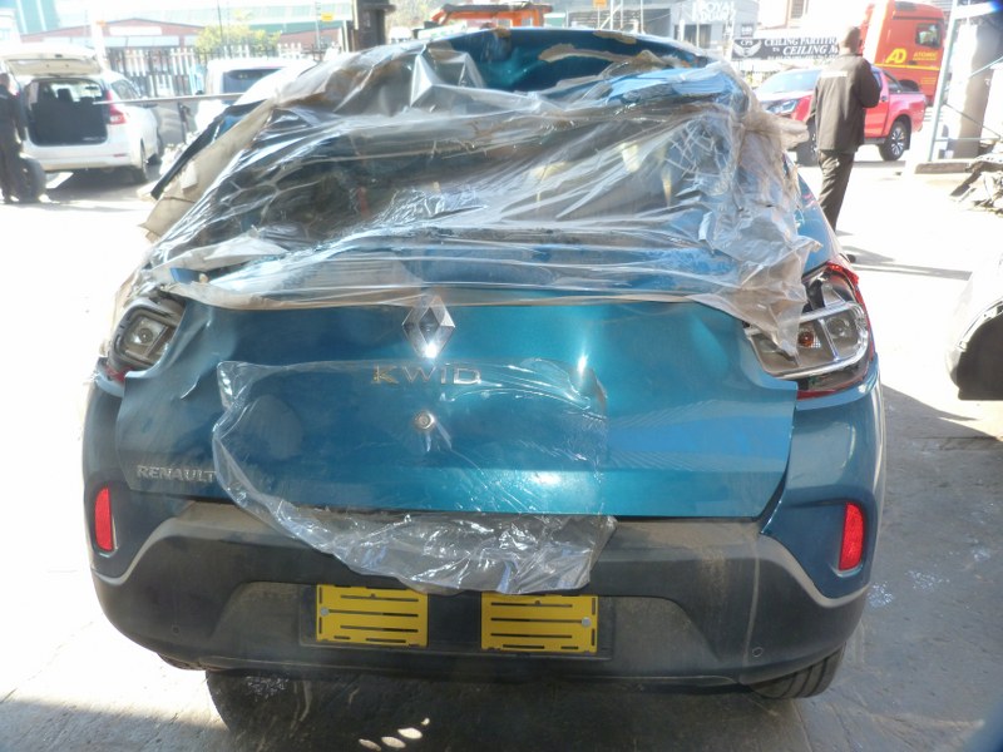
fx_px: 724
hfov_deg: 69.4
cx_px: 502
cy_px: 376
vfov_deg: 54.9
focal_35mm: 25
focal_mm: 4.5
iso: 125
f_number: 2.8
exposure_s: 1/80
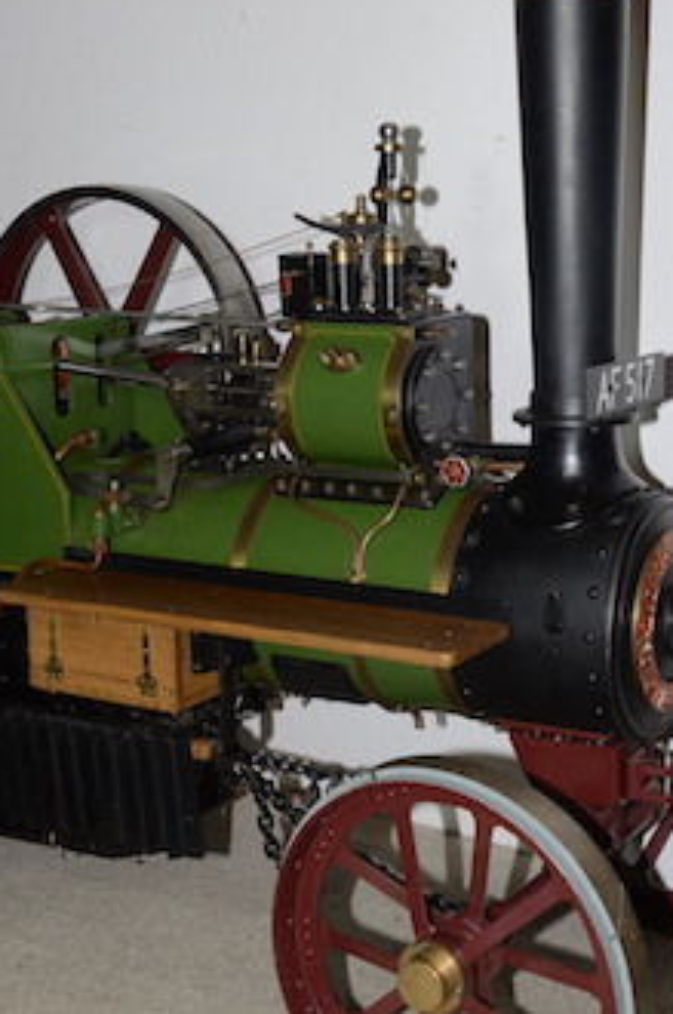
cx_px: 387
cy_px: 464
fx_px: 1772
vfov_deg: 31.9
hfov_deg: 21.5
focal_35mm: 63
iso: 800
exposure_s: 1/60
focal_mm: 34
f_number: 10
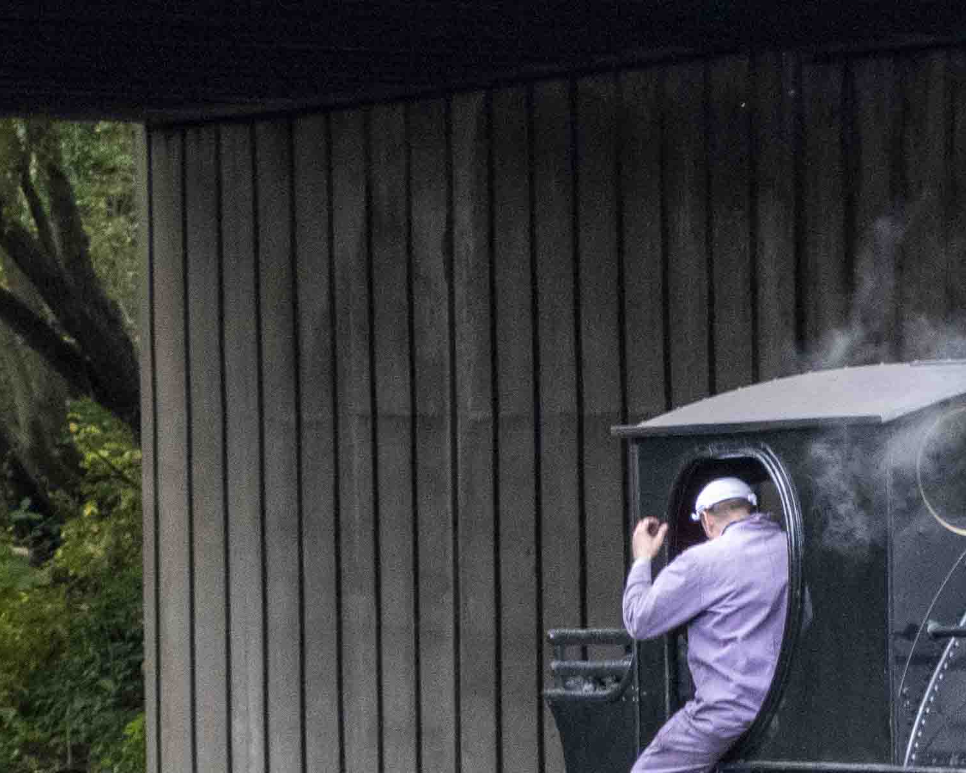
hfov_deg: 4.6
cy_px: 794
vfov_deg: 3.7
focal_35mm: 418
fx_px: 11951
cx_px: 1255
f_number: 6.3
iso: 2500
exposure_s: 1/200
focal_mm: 80
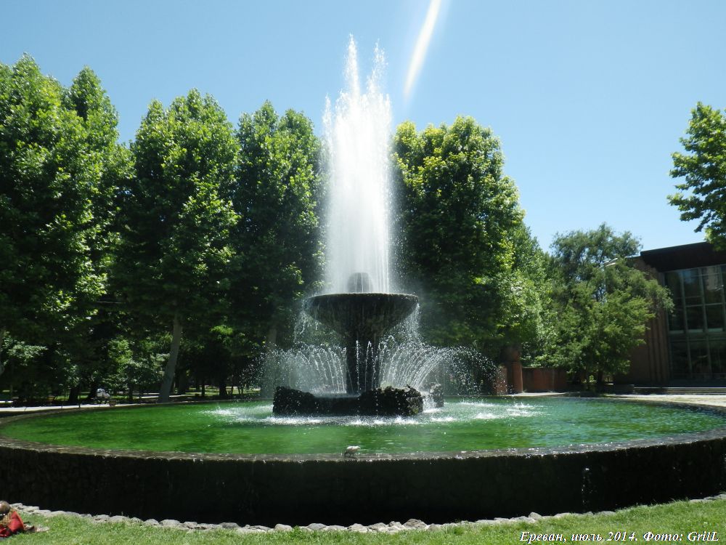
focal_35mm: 28
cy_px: 272
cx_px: 363
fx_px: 587
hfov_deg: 63.4
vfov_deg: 49.7
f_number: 4.2
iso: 80
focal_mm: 5
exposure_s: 1/320
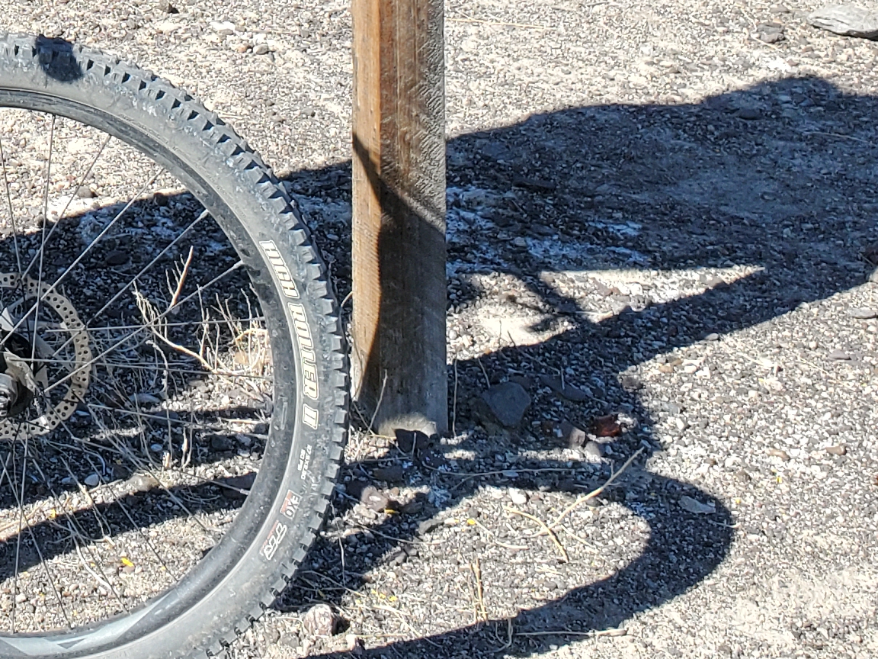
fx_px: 2308
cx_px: -186
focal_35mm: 91
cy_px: -481
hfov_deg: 20.1
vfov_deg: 14.5
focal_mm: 4.3
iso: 50
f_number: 2.4
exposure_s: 1/771
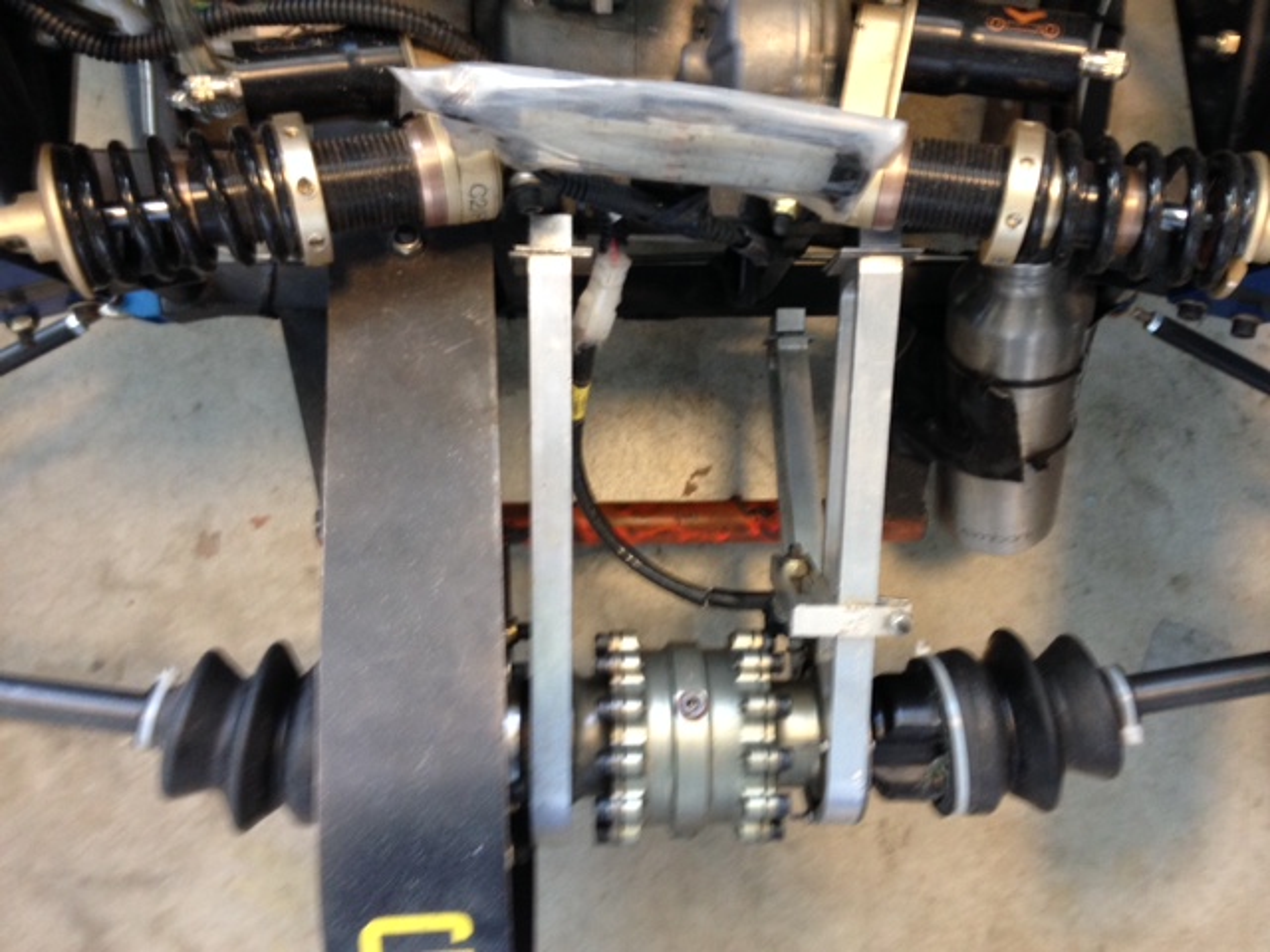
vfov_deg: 42.9
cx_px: 635
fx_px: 1211
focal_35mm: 33
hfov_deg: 55.4
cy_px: 476
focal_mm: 4.12
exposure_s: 1/20
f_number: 2.4
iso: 125
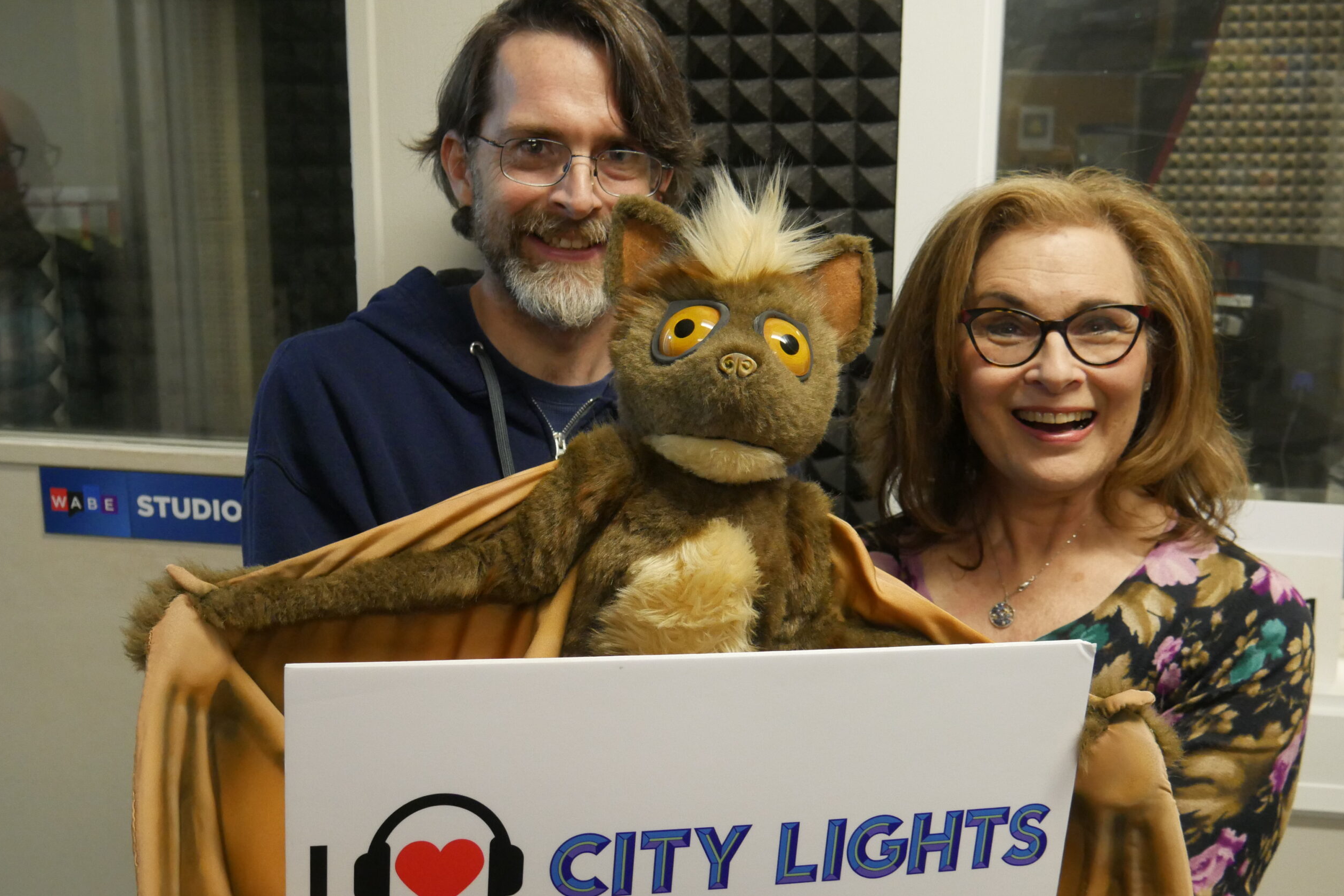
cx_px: 670
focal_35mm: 38
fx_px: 1419
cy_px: 443
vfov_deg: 35.1
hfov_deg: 50.7
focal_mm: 18
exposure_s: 1/60
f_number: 4
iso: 2000
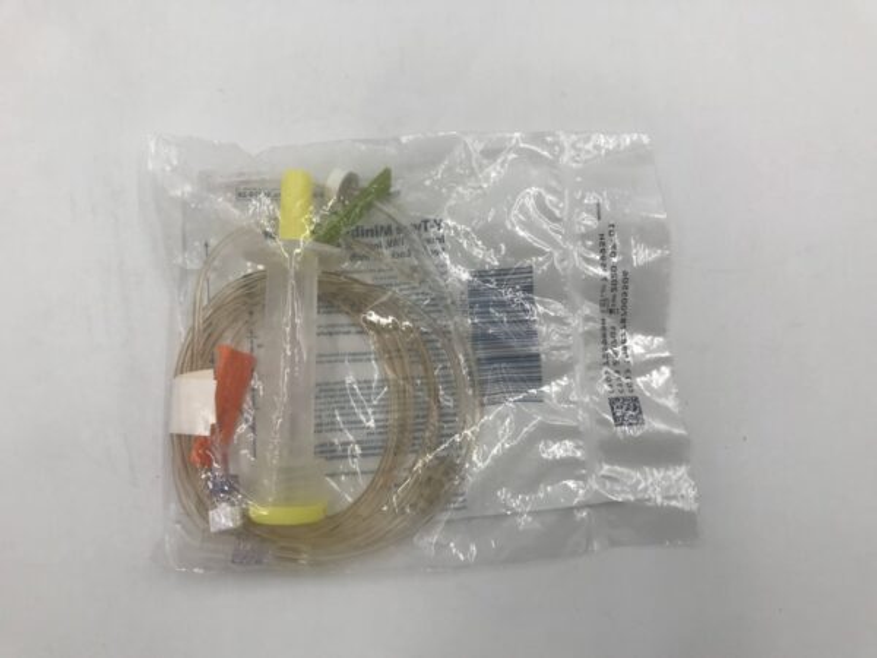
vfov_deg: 49.7
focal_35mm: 28
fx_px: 709
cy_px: 329
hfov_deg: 63.4
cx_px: 438
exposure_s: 1/159
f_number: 1.8
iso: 20
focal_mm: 3.99
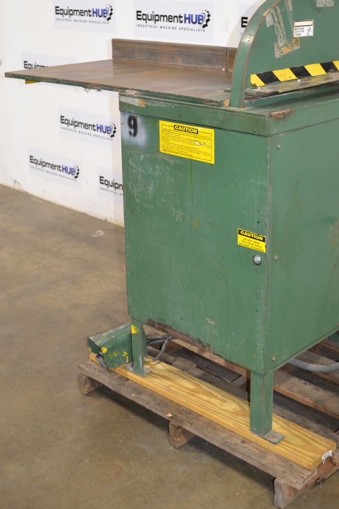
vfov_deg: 39.3
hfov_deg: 26.9
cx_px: 219
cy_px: 186
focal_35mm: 50
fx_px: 706
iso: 1100
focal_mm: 24
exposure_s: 1/60
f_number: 4
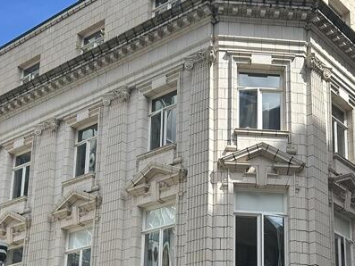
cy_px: 254
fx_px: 687
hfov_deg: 28.9
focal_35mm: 67
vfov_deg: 21.3
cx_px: 219
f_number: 1.5
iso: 50
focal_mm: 5.7
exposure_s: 1/2841
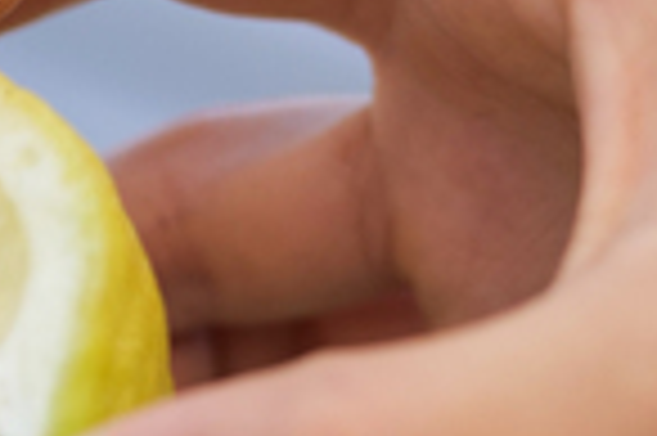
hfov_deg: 6.7
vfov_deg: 4.4
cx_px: -356
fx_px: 5542
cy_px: 969
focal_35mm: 304
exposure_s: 1/2000
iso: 250
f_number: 2
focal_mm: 50
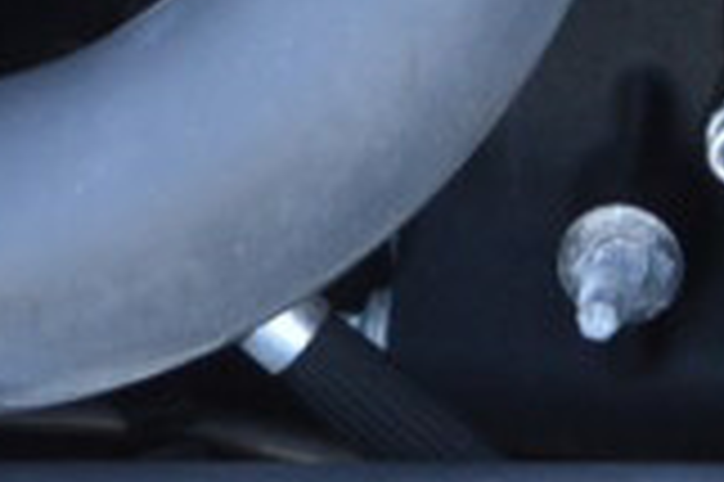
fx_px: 8096
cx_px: 1515
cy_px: -1212
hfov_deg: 5.0
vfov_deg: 3.3
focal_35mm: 403
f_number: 5
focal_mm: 36
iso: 400
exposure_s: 1/80
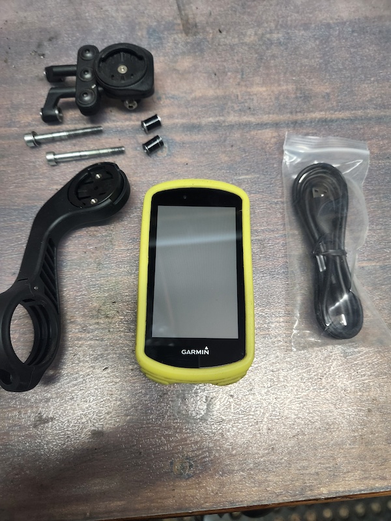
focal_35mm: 23
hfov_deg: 58.9
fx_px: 346
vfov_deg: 73.9
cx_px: 196
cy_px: 260
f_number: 1.8
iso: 250
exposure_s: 1/120
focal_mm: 5.4
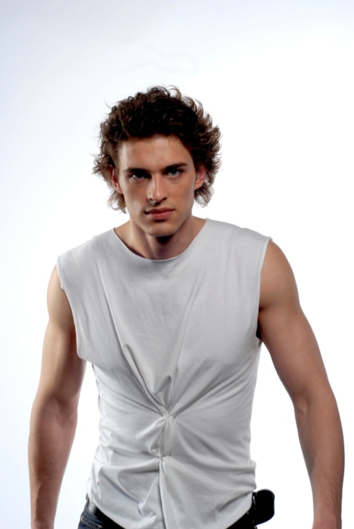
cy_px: 264
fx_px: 1102
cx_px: 177
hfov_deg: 18.2
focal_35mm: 75
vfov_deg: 27.0
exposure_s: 1/200
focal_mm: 50
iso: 100
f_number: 9
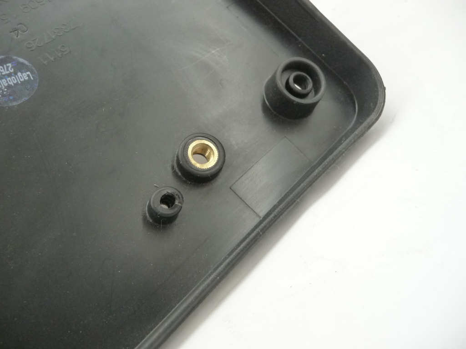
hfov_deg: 63.4
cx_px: 233
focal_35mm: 28
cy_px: 174
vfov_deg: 49.7
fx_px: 377
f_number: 3.3
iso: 400
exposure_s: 1/25
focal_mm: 4.7
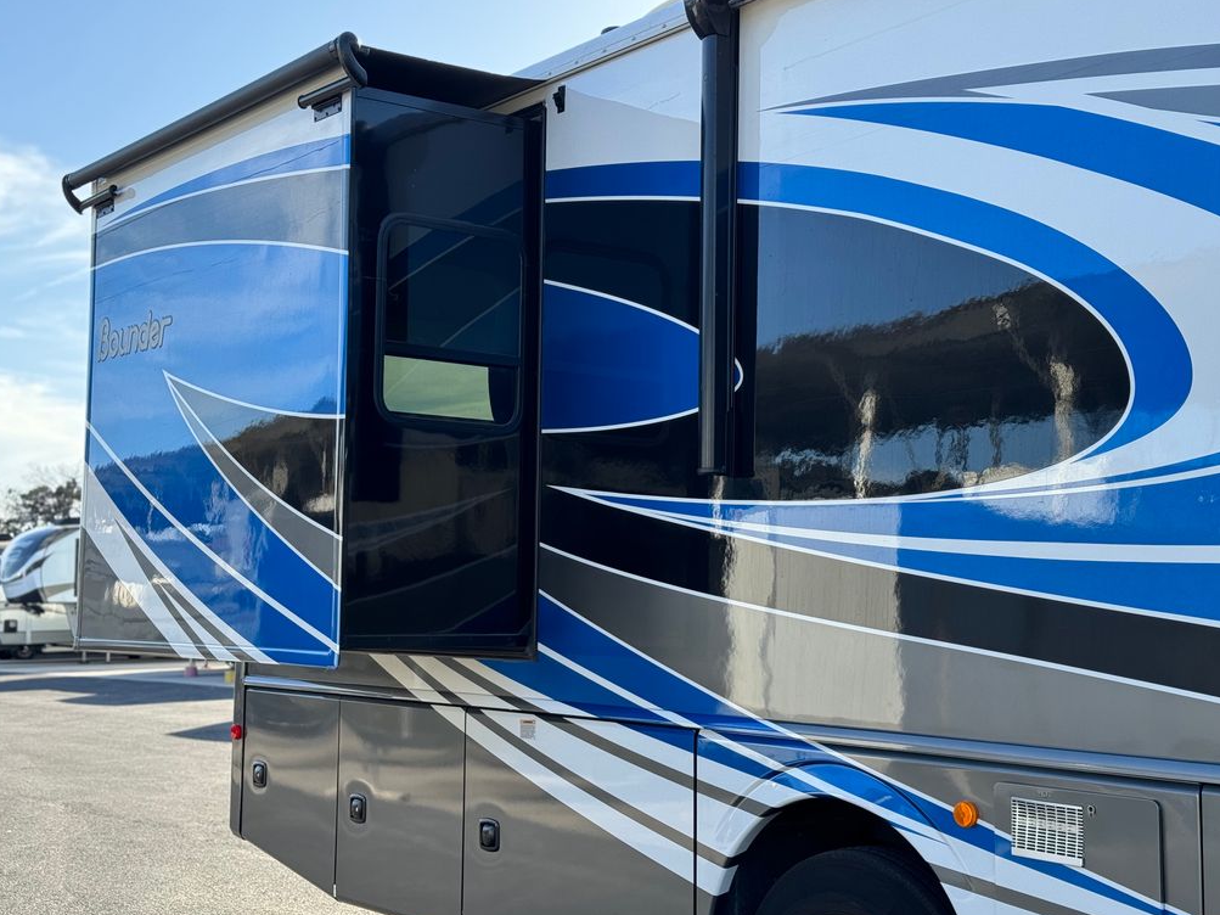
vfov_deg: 29.7
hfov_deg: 38.9
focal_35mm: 49
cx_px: 611
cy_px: 461
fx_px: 1727
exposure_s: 1/783
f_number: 1.78
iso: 64
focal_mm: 6.76
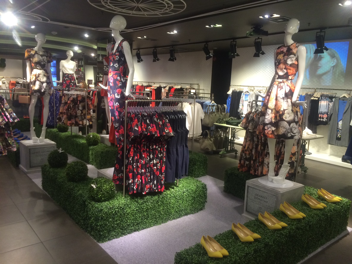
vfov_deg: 48.2
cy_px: 132
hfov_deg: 61.7
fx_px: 295
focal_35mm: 29
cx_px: 176
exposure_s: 1/33
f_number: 2.2
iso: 80
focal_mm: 4.15
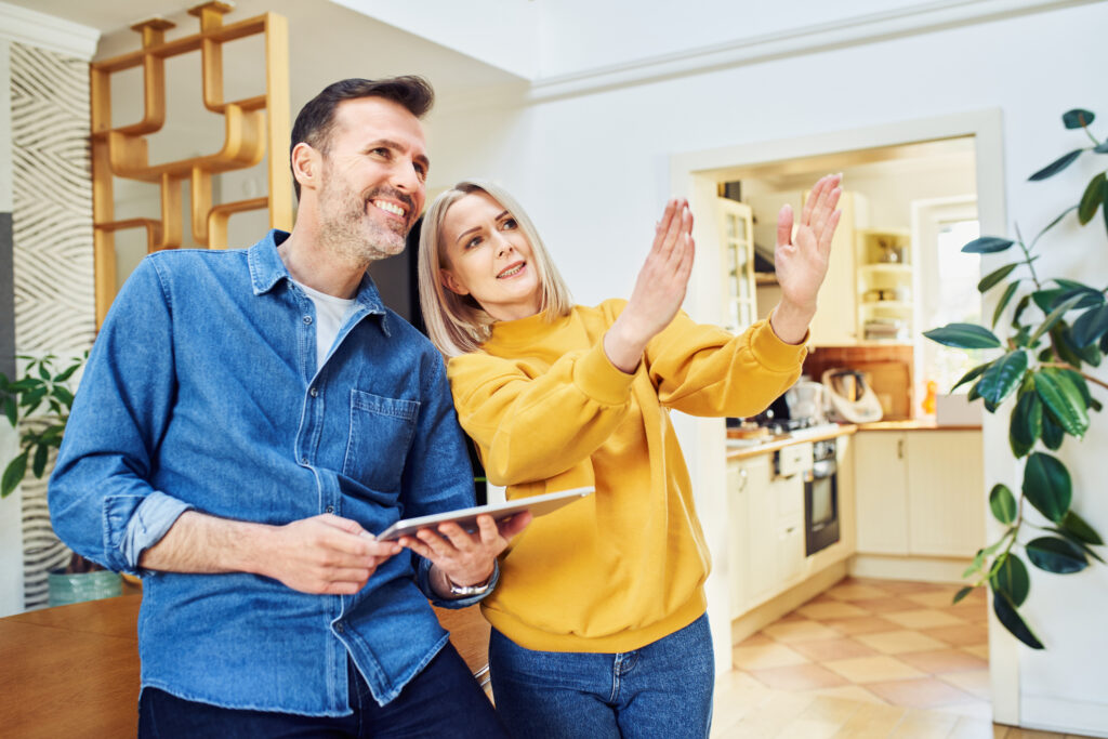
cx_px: 554
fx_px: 1077
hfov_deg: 54.4
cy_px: 370
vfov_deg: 37.9
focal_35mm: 35
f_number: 2.5
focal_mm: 35
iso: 250
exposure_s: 1/125
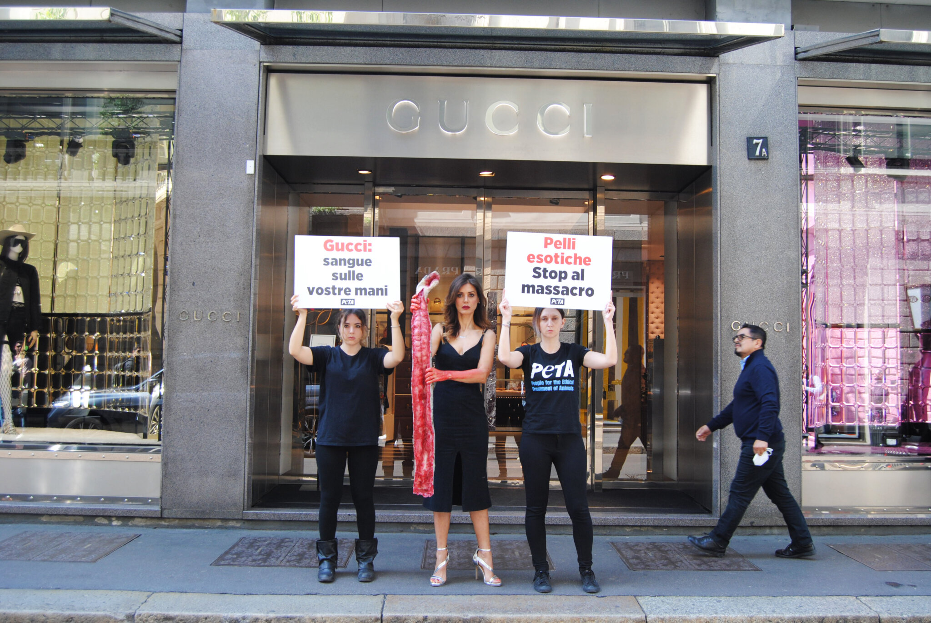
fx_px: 893
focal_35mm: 34
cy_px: 312
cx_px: 466
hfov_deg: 55.0
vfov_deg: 38.5
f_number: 5.6
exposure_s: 1/125
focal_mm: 23
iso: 200
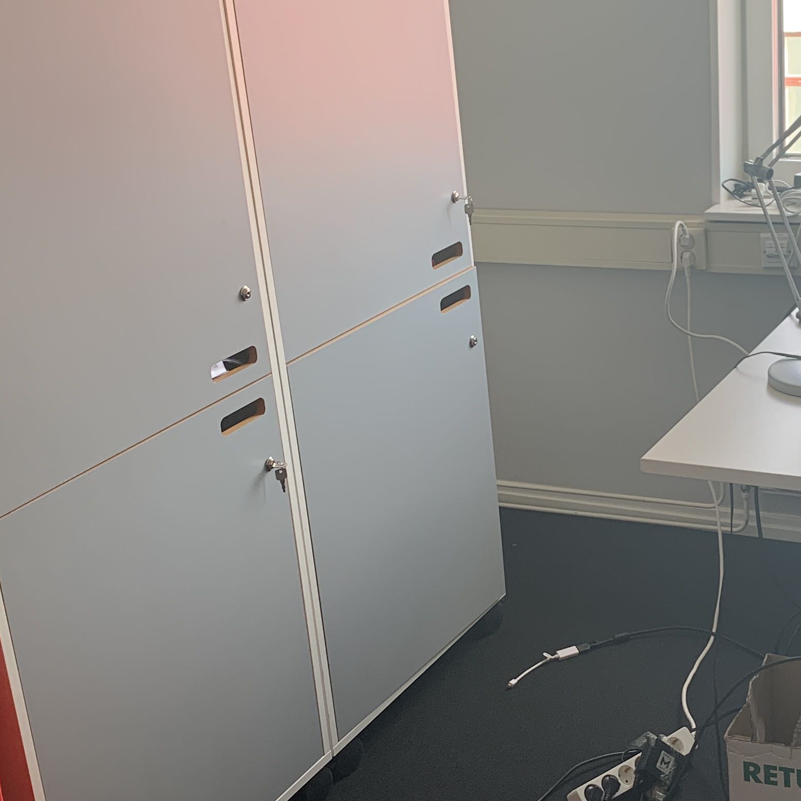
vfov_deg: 28.6
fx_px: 1571
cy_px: 462
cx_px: 588
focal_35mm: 60
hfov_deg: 28.2
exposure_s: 1/121
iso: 40
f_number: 1.8
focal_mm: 4.25
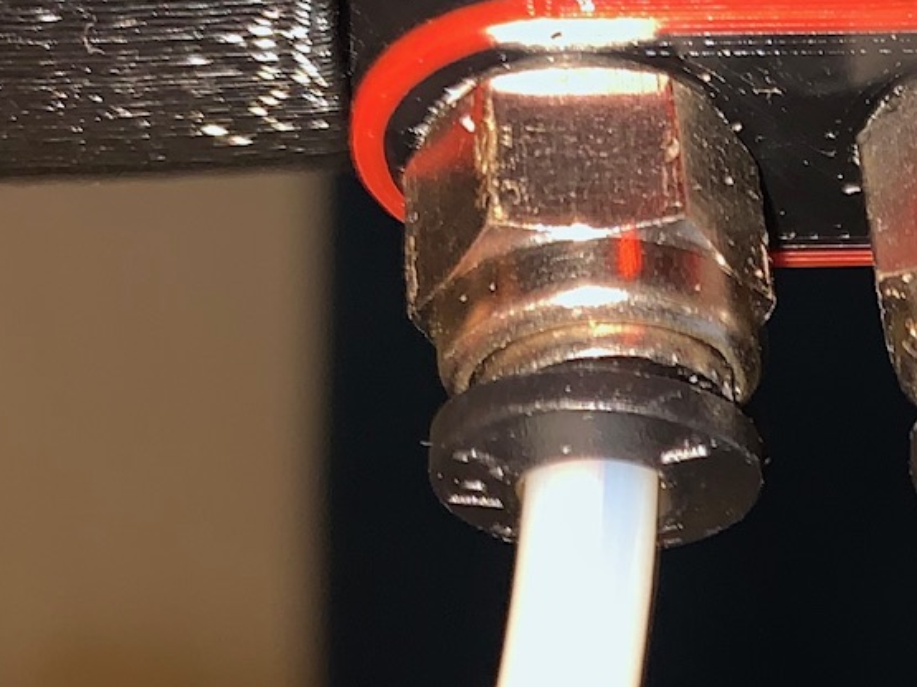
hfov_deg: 18.5
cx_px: 1314
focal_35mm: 96
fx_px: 2543
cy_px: 786
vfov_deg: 15.0
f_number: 1.8
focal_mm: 4.25
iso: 25
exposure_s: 1/7
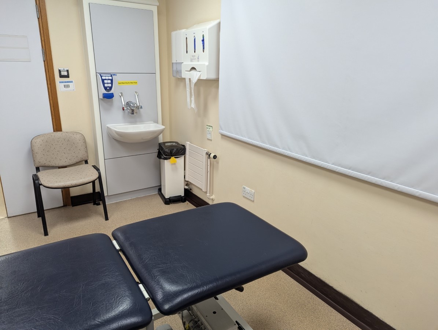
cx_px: 219
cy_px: 165
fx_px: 304
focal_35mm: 24
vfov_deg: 56.9
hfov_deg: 71.5
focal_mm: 6.81
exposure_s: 1/100
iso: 221
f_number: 1.85
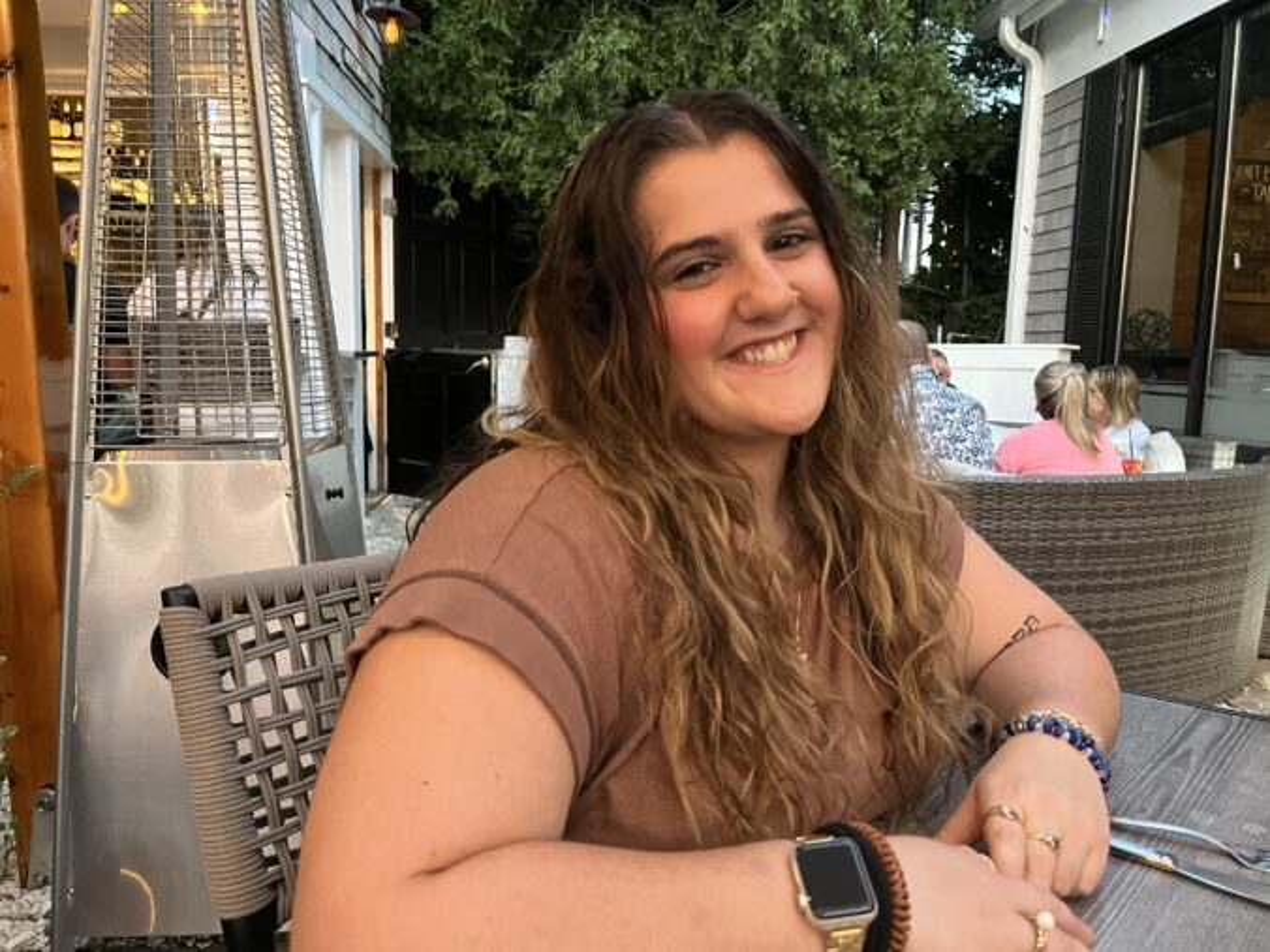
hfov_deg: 67.3
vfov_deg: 53.1
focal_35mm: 26
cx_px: 635
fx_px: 954
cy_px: 476
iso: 1000
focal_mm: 5.1
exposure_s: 1/30
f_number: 1.6
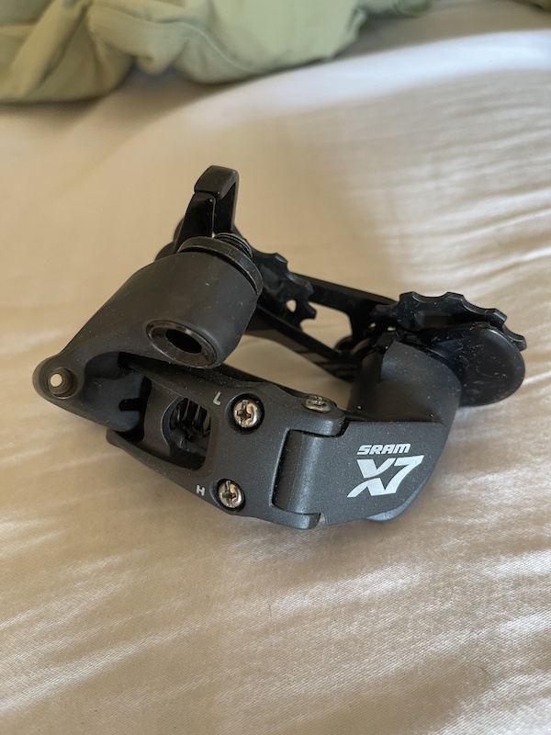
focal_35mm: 26
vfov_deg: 67.3
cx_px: 276
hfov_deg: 53.1
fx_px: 552
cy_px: 368
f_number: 1.6
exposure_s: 1/83
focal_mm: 5.1
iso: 125
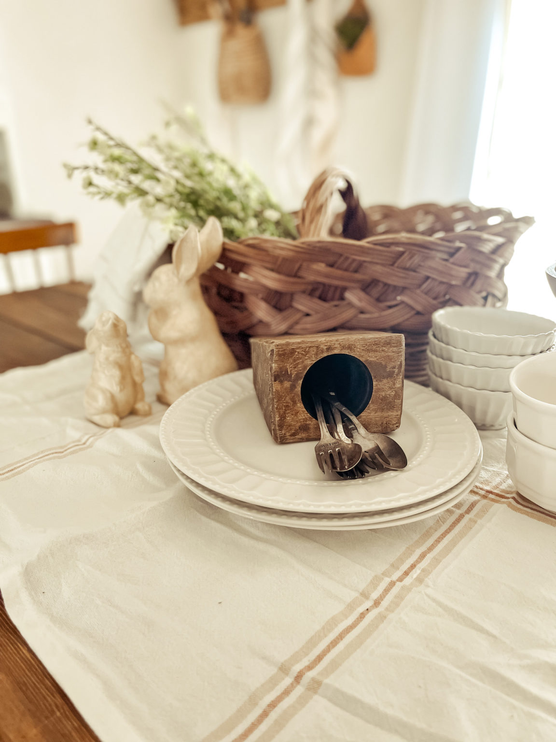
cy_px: 371
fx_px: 557
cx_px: 278
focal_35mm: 26
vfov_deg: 67.3
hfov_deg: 53.1
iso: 320
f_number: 1.6
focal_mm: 5.1
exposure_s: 1/60
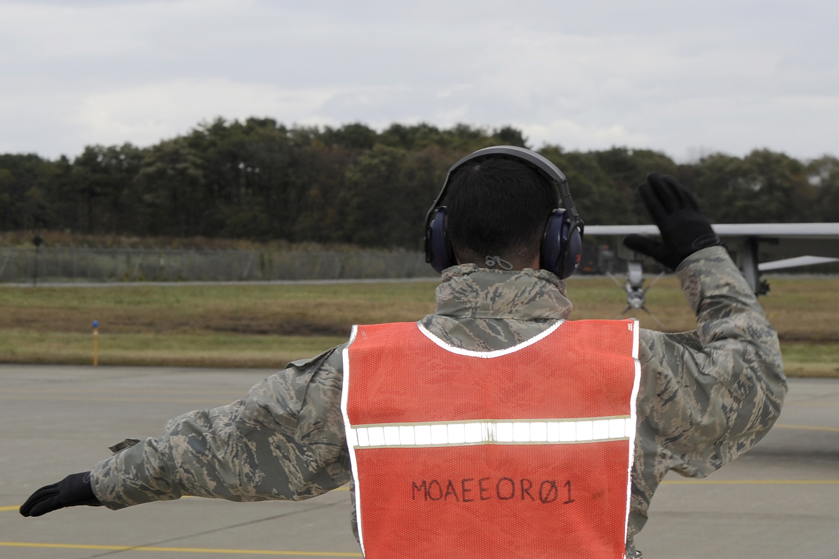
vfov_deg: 10.6
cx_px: 759
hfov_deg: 15.7
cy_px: 320
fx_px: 3005
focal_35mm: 129
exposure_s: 1/200
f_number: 10
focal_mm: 70
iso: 320
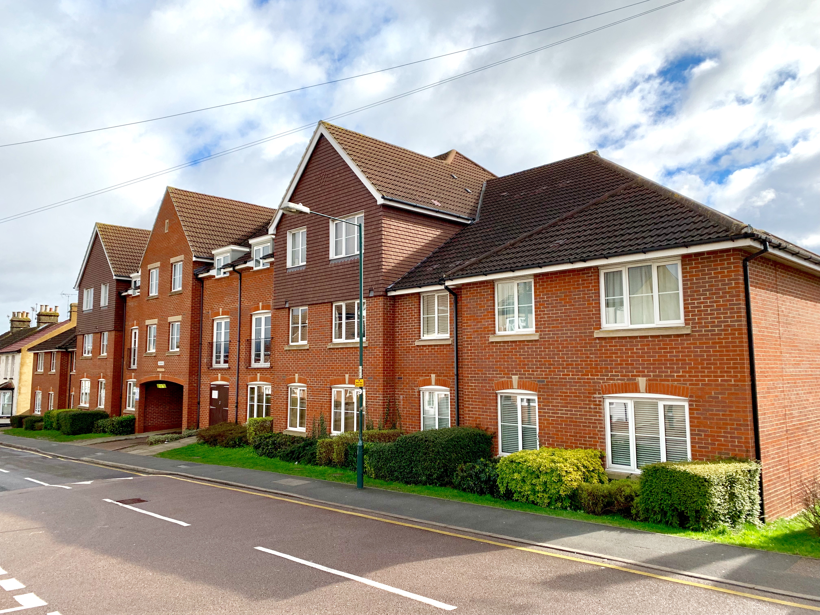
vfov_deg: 53.1
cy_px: 308
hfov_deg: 67.3
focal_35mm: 26
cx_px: 410
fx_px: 616
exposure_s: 1/2309
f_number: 1.8
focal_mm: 4.25
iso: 25
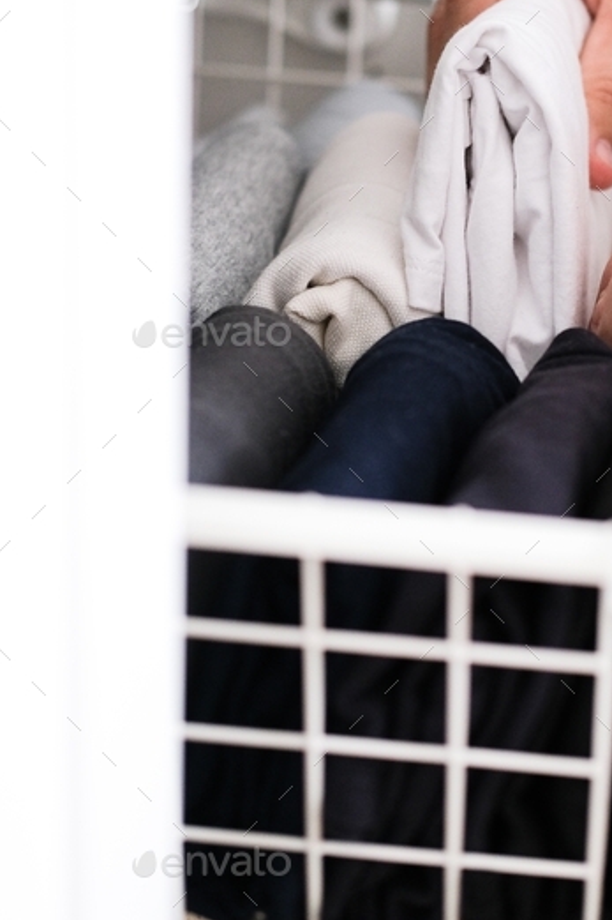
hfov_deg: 15.1
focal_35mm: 90
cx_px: 471
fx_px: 2296
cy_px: 320
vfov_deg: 22.6
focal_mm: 35
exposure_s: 1/250
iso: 800
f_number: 2
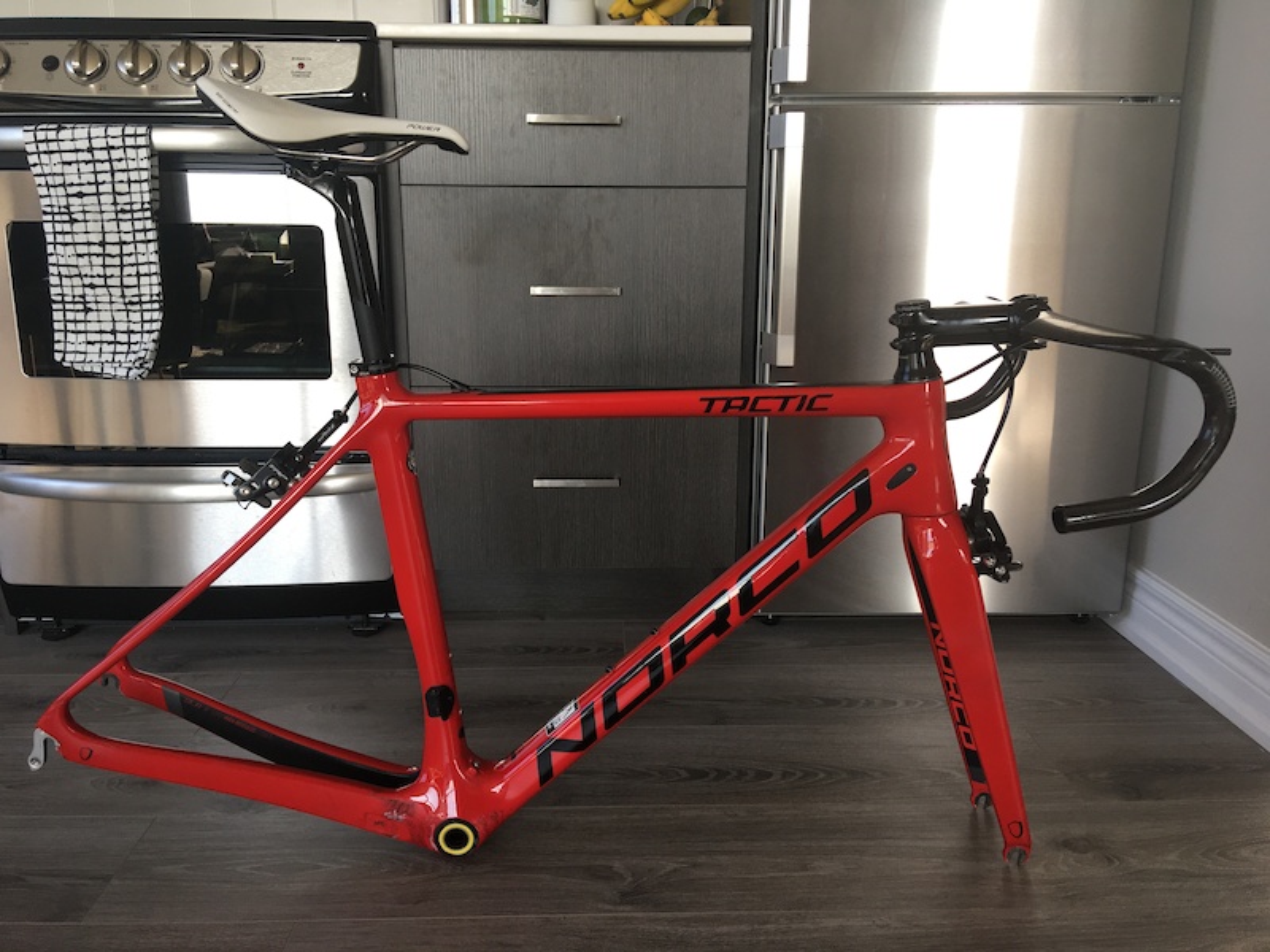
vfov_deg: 48.2
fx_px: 1064
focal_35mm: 29
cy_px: 476
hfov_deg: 61.7
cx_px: 635
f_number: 2.2
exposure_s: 1/120
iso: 40
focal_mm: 4.15
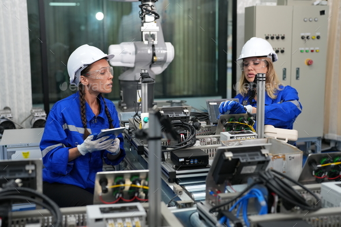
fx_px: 473
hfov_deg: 39.6
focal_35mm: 50
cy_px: 114
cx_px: 170
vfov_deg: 27.0
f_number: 2.8
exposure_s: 1/160
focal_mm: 50
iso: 800
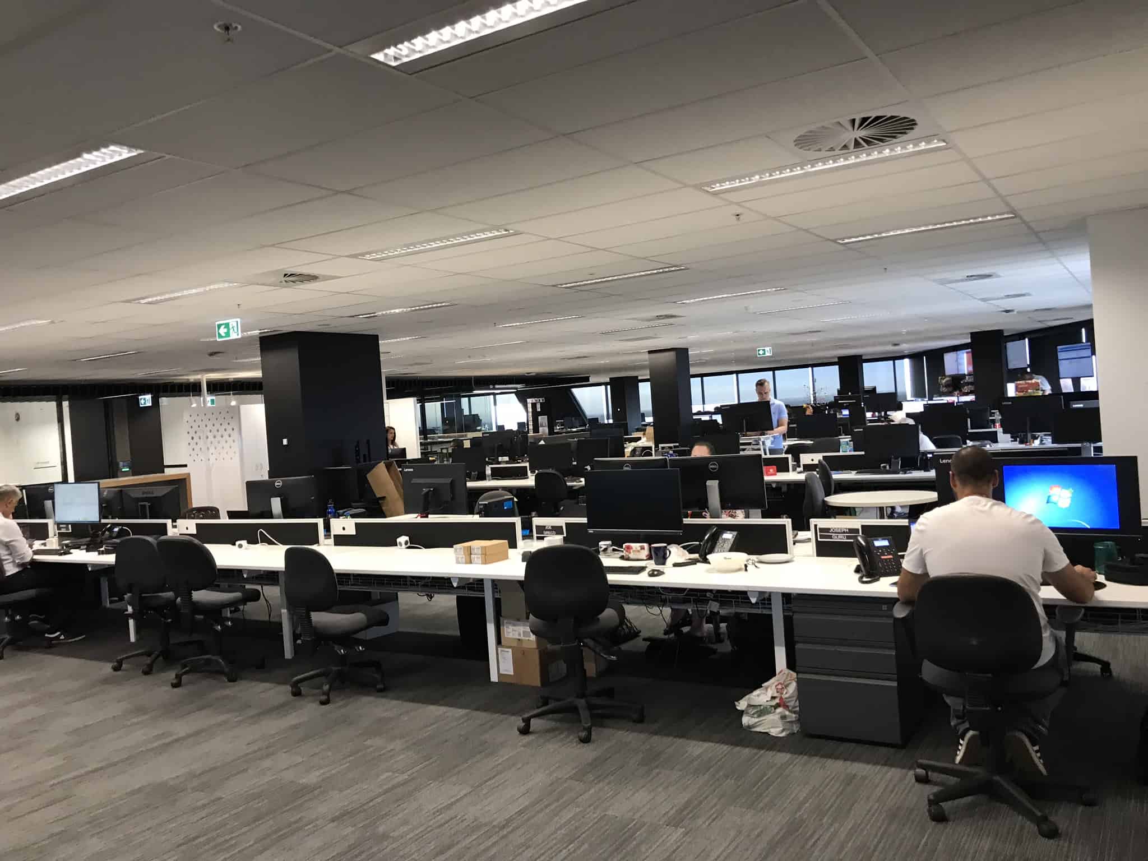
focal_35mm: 28
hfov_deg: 63.4
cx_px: 574
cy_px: 430
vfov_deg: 49.7
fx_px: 929
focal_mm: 3.99
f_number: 1.8
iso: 40
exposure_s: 1/25
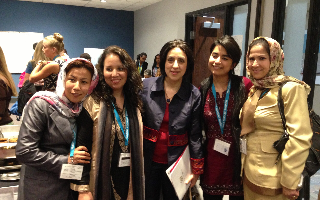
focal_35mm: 36
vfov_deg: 35.3
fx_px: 314
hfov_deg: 54.0
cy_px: 106
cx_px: 162
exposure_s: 1/17
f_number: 2.4
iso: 400
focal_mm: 4.13
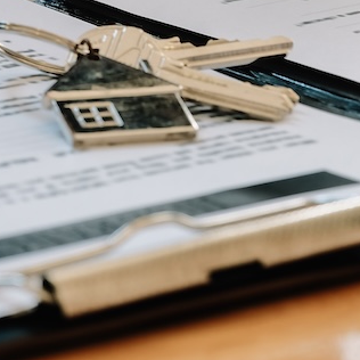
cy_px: -83
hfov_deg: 6.5
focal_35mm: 268
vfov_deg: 6.5
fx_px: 3153
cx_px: -172
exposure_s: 1/100
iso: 640
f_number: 5.6
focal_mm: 55
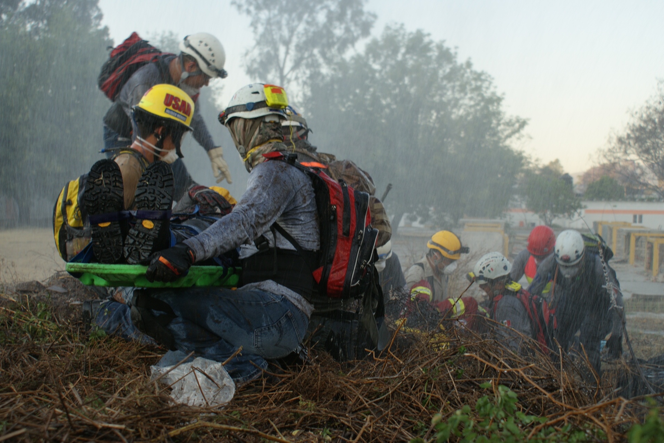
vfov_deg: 29.9
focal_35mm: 45
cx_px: 332
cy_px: 222
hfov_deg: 43.6
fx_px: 830
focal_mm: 30
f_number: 5
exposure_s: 1/60
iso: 100
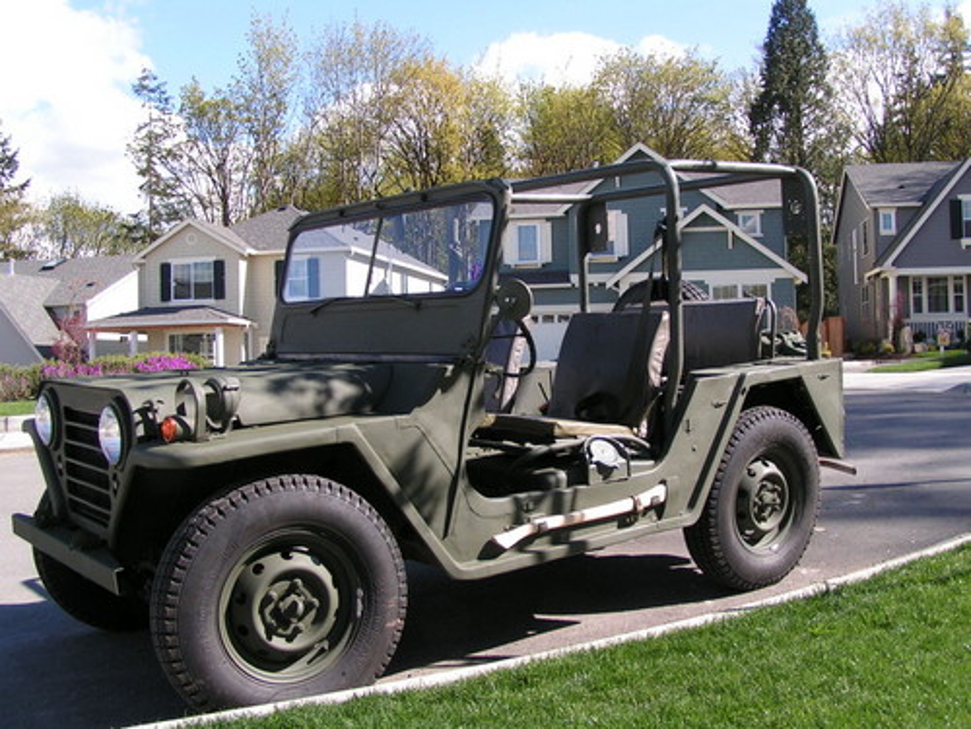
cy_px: 364
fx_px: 1066
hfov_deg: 49.0
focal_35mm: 38
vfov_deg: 37.7
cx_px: 486
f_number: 5
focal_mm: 5.8
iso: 50
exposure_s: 1/200
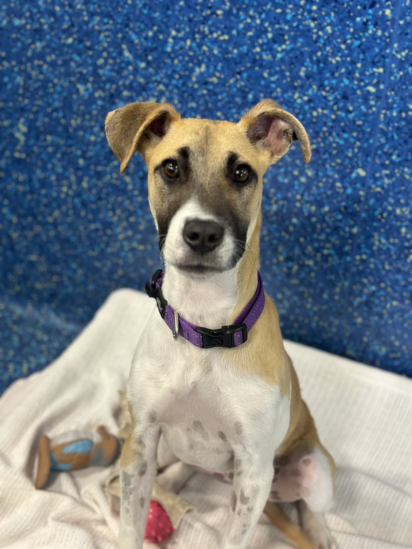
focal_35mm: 48
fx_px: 762
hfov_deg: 30.3
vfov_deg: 39.7
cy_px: 274
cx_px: 206
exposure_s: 1/50
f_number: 1.78
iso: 125
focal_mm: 6.86
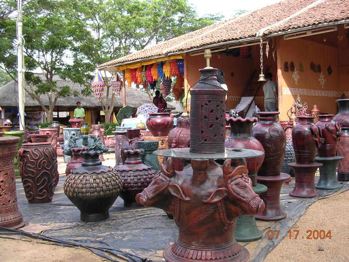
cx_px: 174
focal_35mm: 38
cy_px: 131
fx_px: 383
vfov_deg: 37.7
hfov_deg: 49.0
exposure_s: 1/217
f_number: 2.8
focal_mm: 5.8
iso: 100
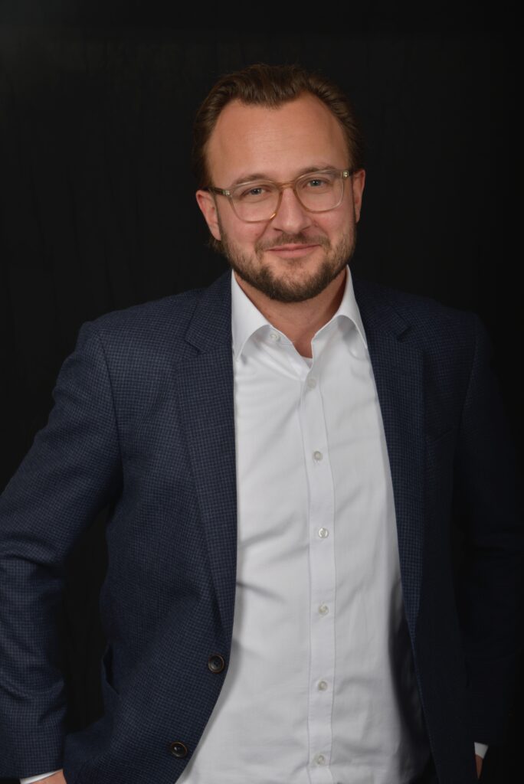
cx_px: 262
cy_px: 392
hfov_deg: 16.7
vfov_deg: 24.7
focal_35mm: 82
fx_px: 1788
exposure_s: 1/200
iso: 100
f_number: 6.3
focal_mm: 82
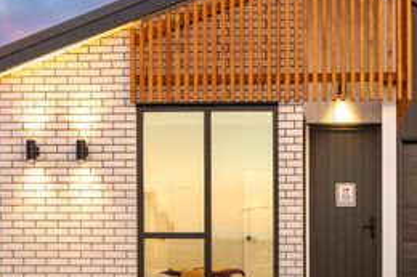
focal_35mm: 52
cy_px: 117
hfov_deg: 37.5
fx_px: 603
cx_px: 294
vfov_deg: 25.9
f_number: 4
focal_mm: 23.5
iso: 640
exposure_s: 1/80
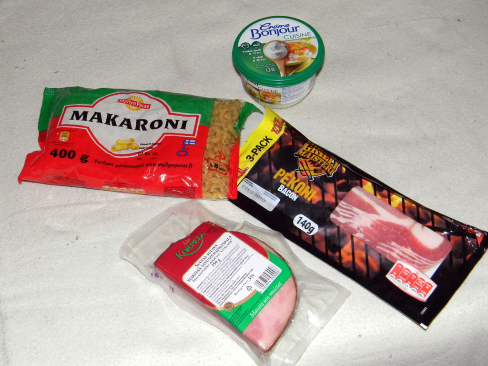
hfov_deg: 34.3
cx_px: 244
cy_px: 183
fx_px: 789
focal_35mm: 56
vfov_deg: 26.1
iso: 200
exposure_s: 1/30
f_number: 4.1
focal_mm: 10.1
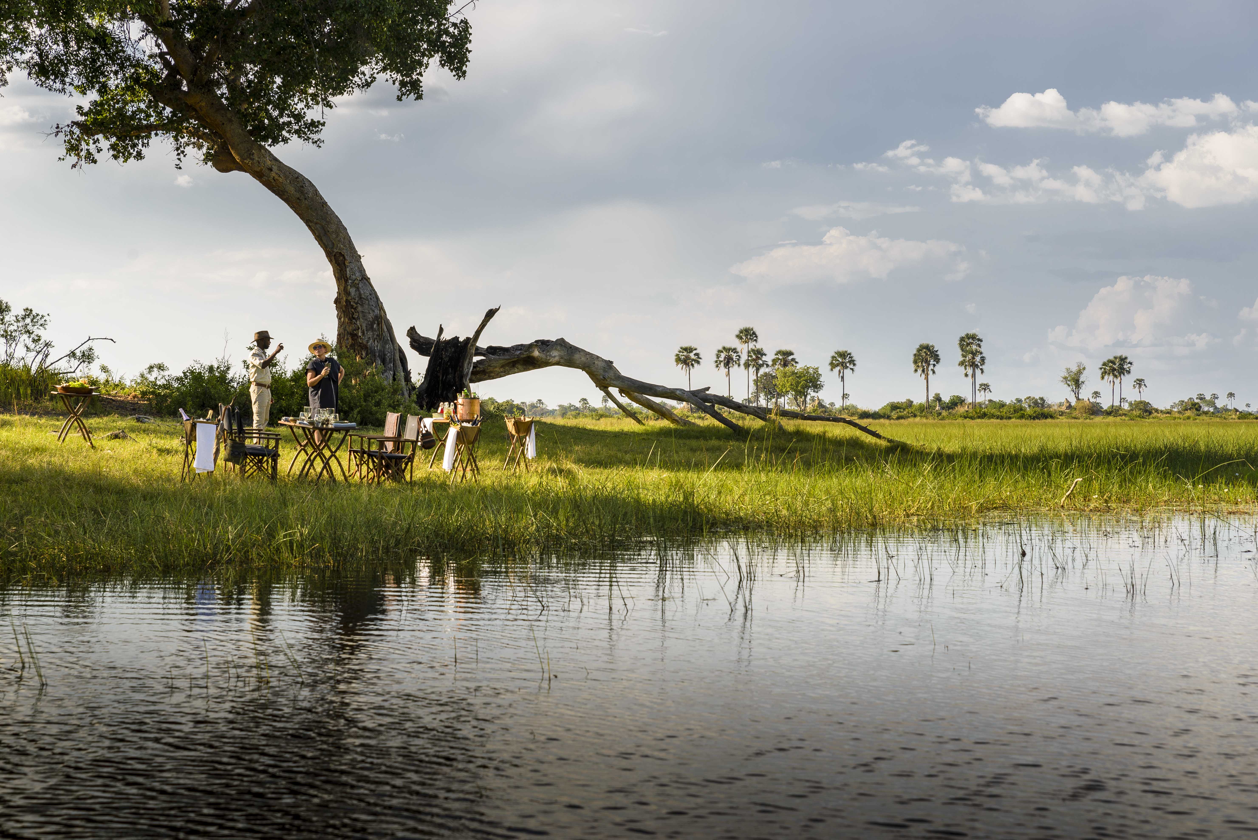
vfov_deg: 19.5
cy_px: 420
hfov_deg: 28.8
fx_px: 2447
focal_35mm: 70
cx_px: 629
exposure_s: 1/160
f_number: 7.1
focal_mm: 70
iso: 50
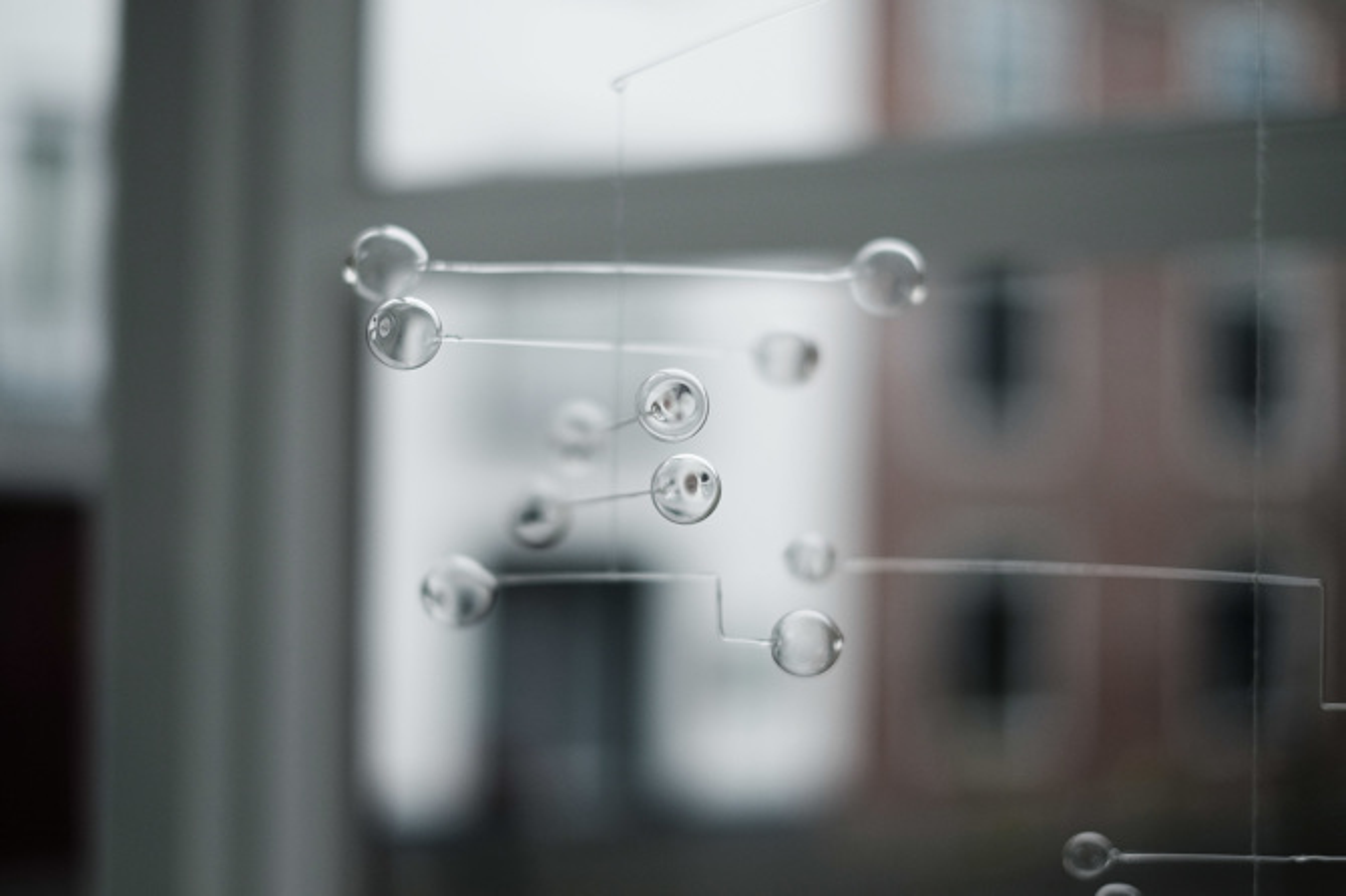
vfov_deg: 25.5
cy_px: 448
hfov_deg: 37.5
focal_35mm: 53
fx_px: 1981
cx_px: 673
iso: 200
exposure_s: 1/2000
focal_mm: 35
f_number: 1.4
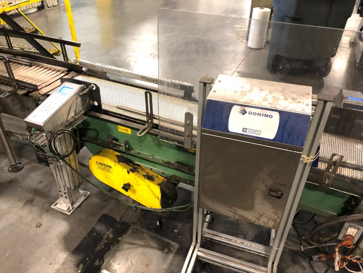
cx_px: 182
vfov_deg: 49.8
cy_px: 136
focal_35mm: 28
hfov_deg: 63.4
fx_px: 294
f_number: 1.8
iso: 100
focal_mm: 3.99
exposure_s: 1/6
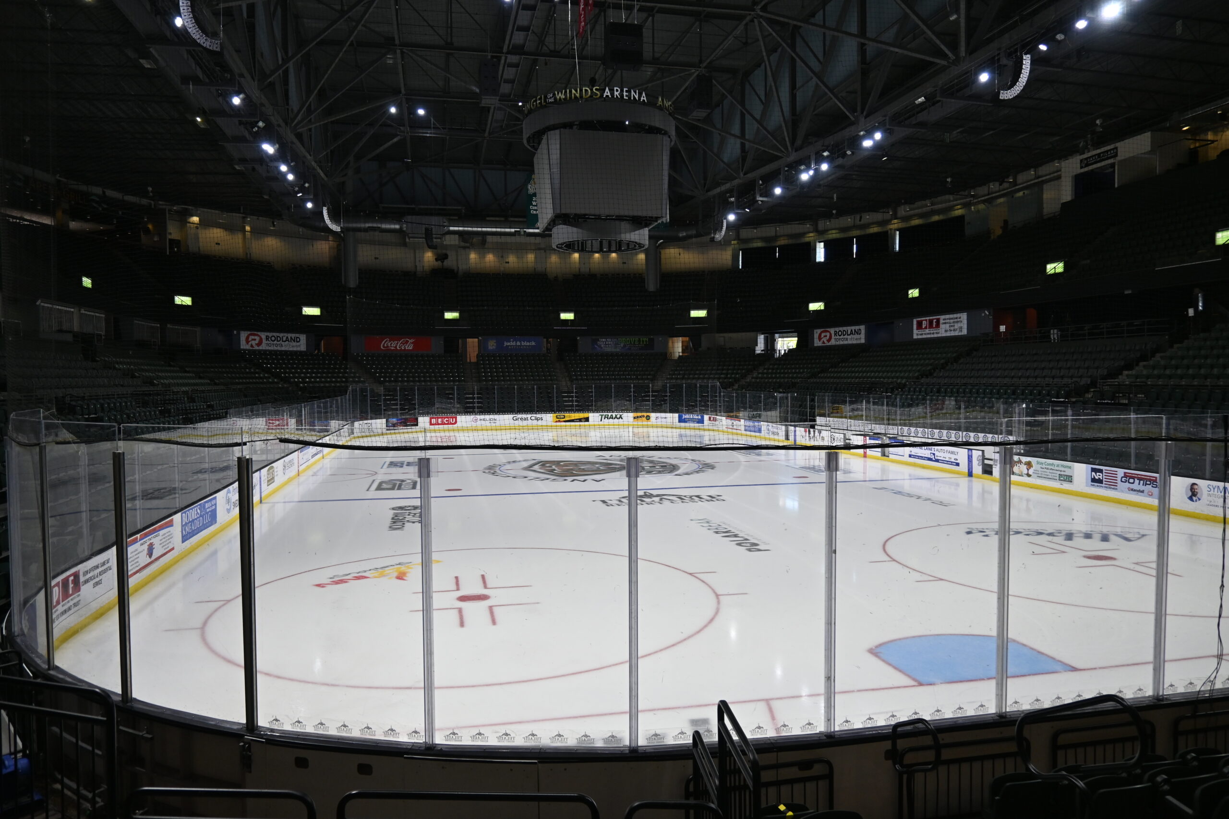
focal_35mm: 24
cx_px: 614
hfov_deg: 73.7
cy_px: 410
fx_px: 819
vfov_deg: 53.1
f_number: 4
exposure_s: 1/250
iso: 400
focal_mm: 16
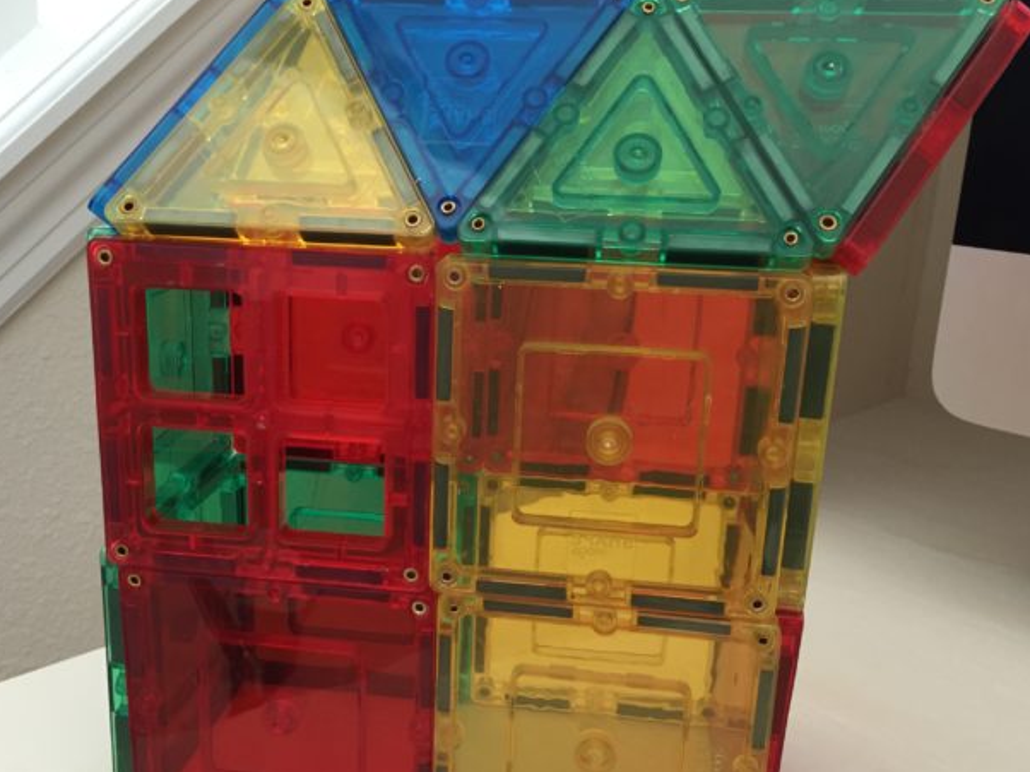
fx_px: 1100
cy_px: 426
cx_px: 457
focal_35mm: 37
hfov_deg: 50.1
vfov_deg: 38.6
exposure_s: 1/30
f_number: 2.2
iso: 100
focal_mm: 4.15
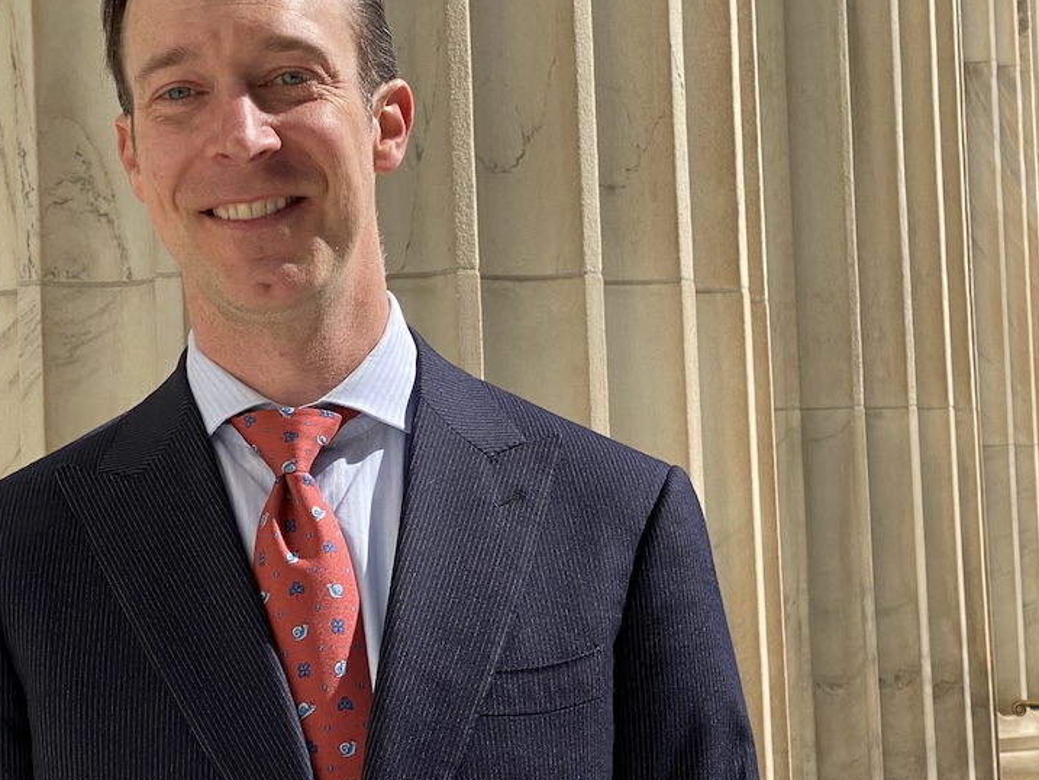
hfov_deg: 22.5
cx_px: 525
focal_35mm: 87
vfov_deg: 17.0
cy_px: 431
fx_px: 2612
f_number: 2
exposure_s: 1/1597
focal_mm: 6
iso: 20
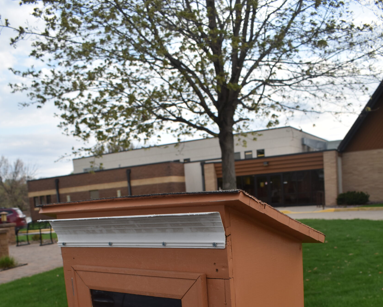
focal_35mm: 39
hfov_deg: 46.8
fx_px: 442
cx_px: 187
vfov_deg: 36.3
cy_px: 266
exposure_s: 1/250
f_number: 5.6
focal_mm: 18
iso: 200
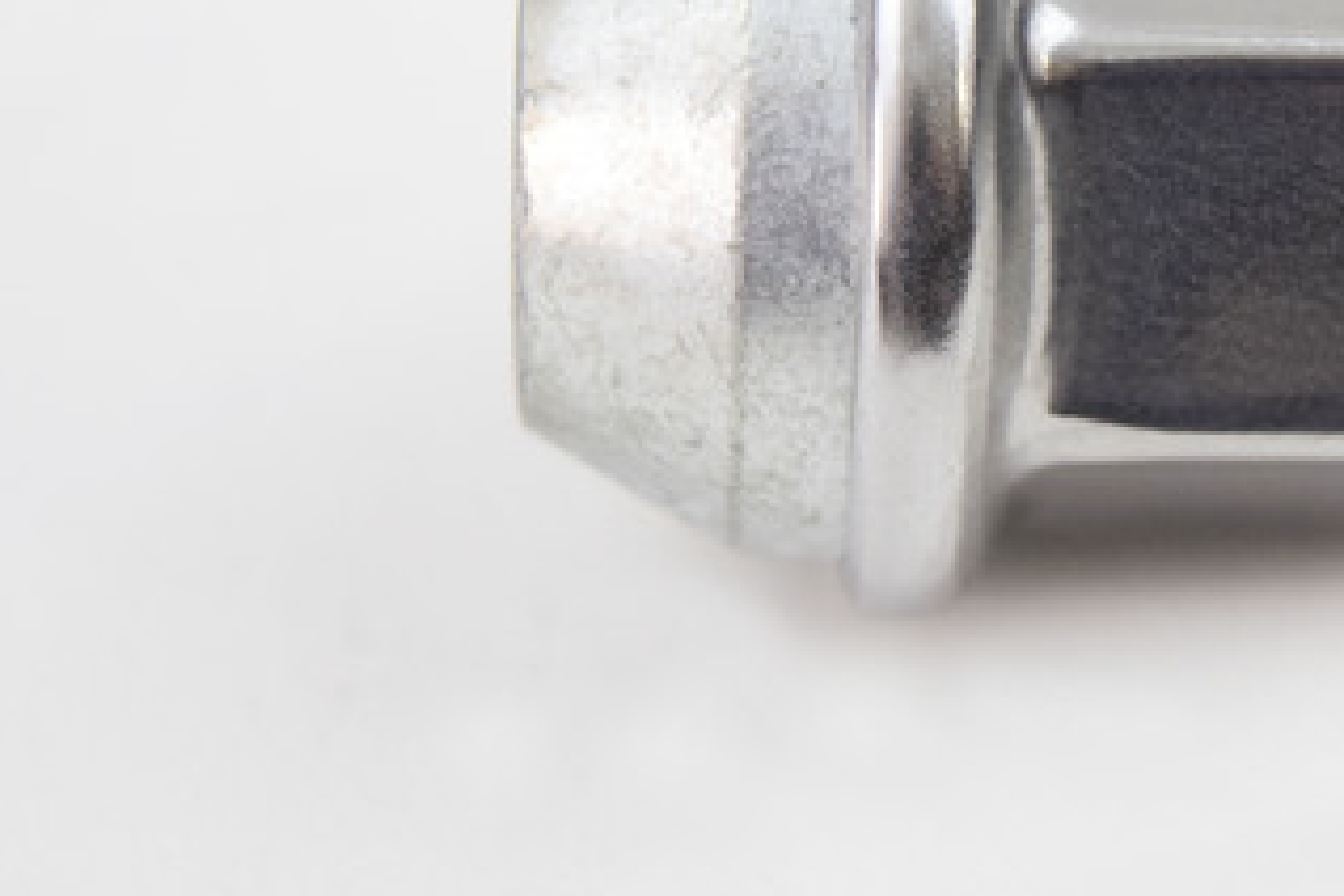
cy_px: 78
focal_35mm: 166
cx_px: 1179
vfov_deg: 8.2
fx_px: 6197
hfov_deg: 12.3
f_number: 5.6
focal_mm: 55
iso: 2000
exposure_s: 1/60
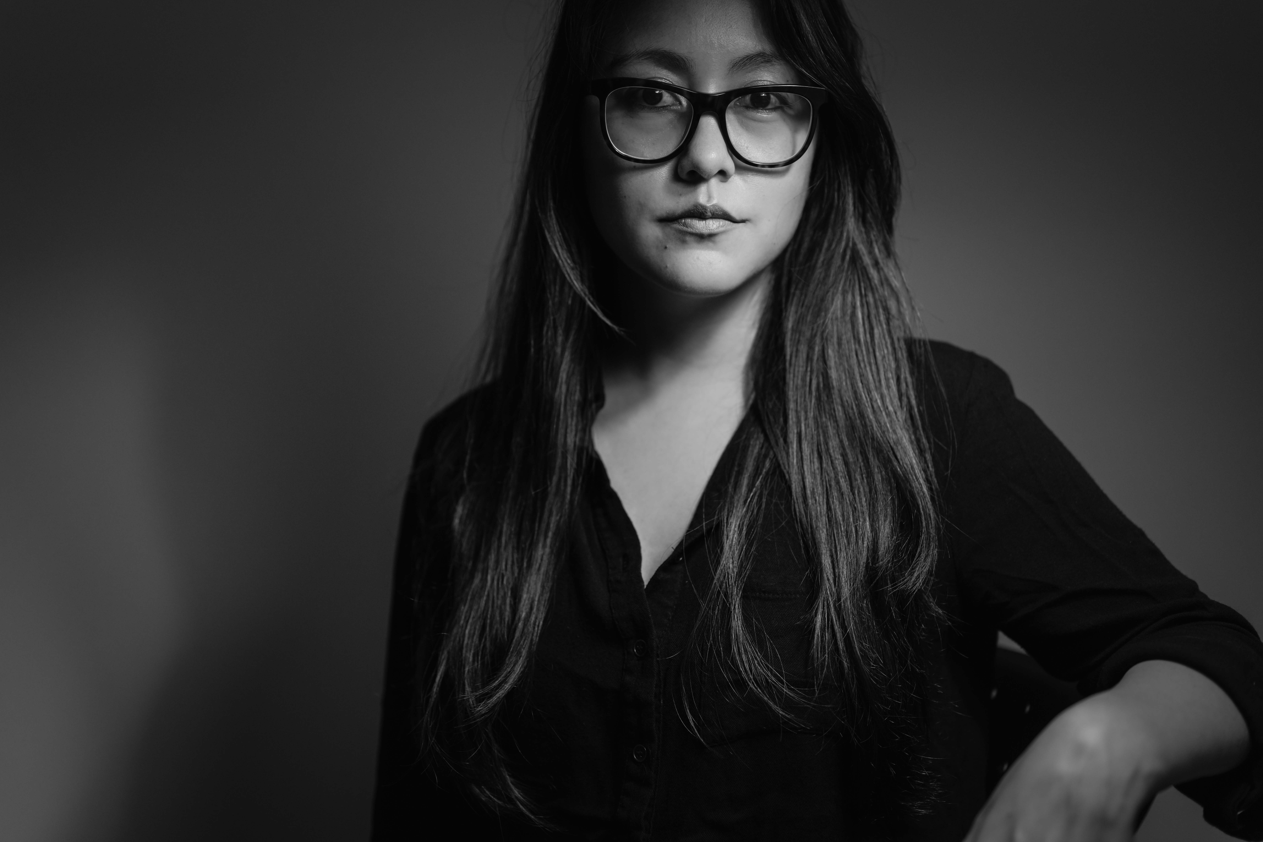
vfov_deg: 27.0
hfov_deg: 39.6
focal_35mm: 50
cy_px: 421
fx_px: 1754
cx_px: 632
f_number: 2
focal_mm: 50
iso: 320
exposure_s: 1/160
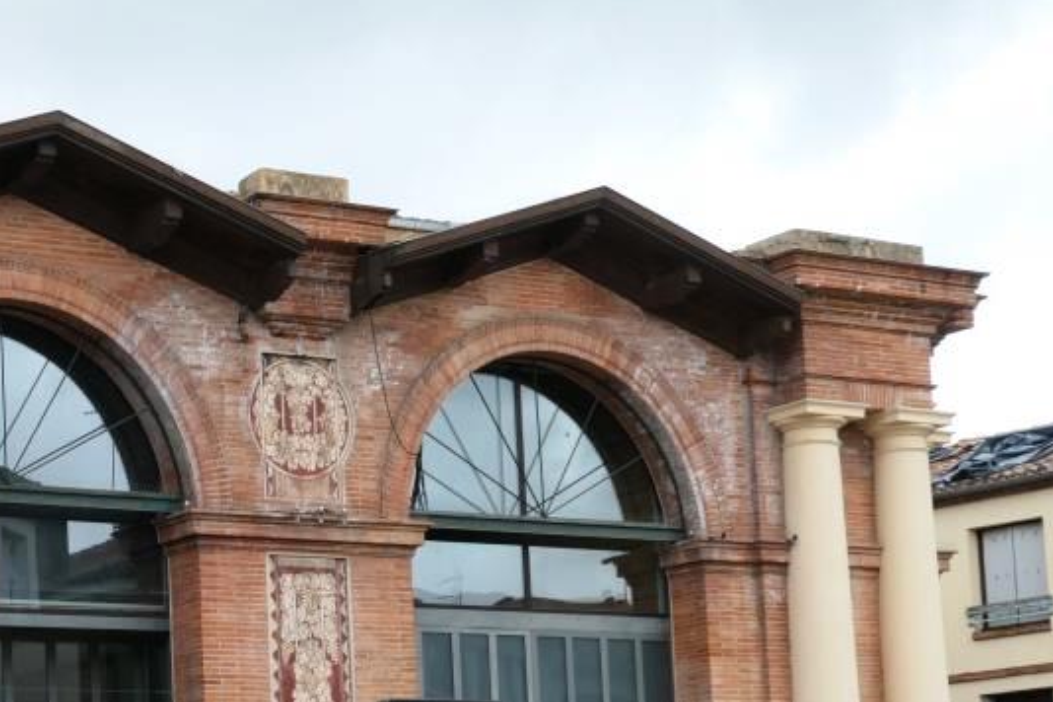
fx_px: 2691
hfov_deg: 21.6
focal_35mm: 92
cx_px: 106
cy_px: 632
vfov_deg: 14.7
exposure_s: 1/500
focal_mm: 17.6
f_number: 4.2
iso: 200
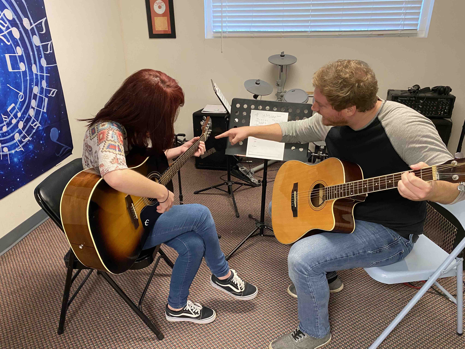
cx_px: 232
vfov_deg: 53.1
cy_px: 174
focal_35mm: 26
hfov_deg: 67.3
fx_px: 349
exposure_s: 1/60
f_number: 1.8
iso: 400
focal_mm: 4.25
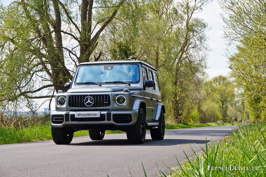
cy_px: 88
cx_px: 133
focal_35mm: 75
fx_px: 554
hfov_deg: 27.0
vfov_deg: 18.2
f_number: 11
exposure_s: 1/100
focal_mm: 50
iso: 100
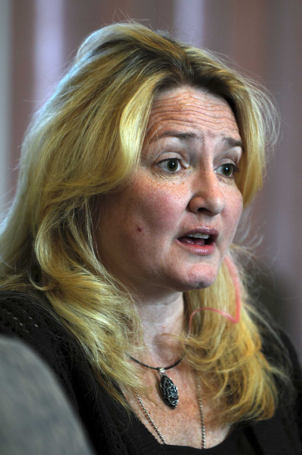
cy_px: 228
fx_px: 3785
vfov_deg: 6.9
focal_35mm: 300
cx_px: 151
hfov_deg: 4.6
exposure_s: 1/80
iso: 250
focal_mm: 200
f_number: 3.5
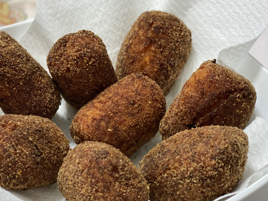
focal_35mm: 67
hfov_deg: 29.0
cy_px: 115
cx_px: 121
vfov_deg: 21.9
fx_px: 519
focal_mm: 6
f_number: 2
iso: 320
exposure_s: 1/33
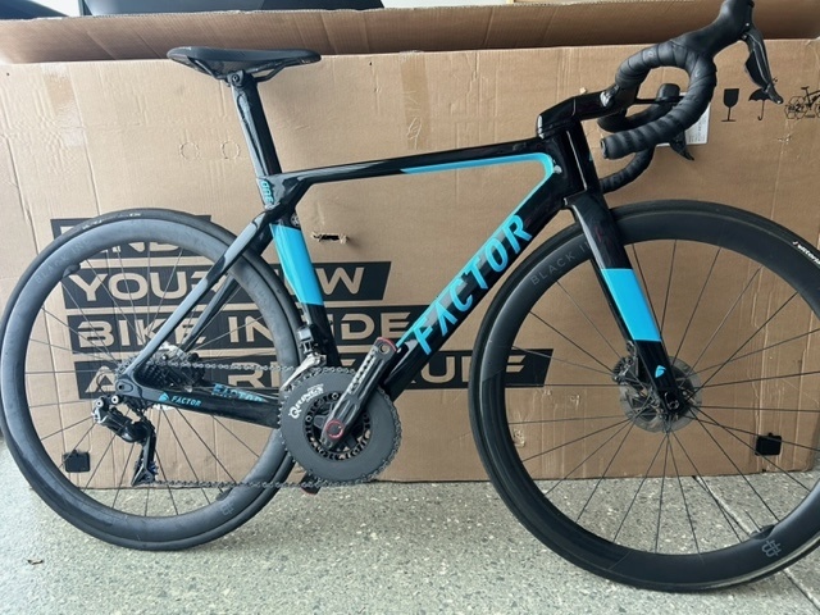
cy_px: 308
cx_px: 410
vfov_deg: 53.1
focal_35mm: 26
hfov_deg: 67.3
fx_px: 616
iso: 160
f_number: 1.5
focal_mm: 5.7
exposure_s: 1/60
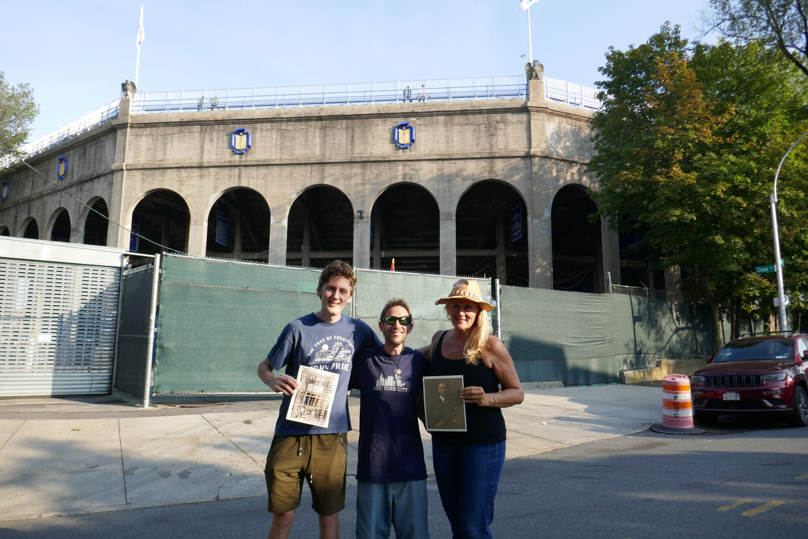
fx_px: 561
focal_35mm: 25
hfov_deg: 71.5
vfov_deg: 51.3
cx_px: 404
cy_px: 270
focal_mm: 9.1
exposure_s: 1/400
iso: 125
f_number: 3.5
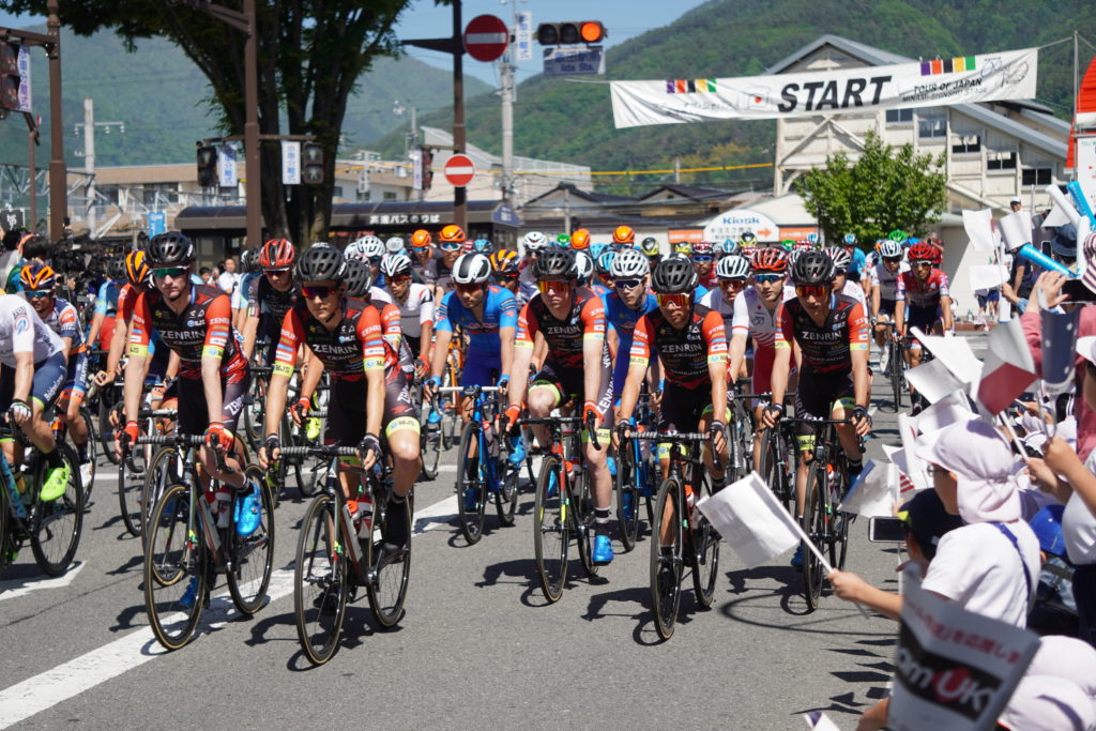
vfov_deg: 16.6
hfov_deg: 24.6
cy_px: 366
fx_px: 2512
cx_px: 548
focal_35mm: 82
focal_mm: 55
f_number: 4.5
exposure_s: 1/400
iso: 100
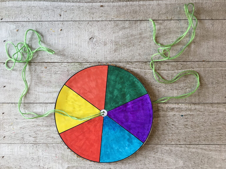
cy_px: 84
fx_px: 189
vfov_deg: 48.2
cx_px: 113
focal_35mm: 29
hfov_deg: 61.7
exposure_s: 1/30
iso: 80
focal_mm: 4.15
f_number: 2.2
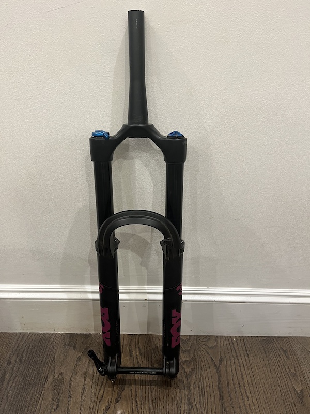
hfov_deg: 53.1
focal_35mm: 26
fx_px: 310
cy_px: 207
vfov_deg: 67.3
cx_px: 155
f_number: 1.6
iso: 250
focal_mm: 5.1
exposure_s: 1/60
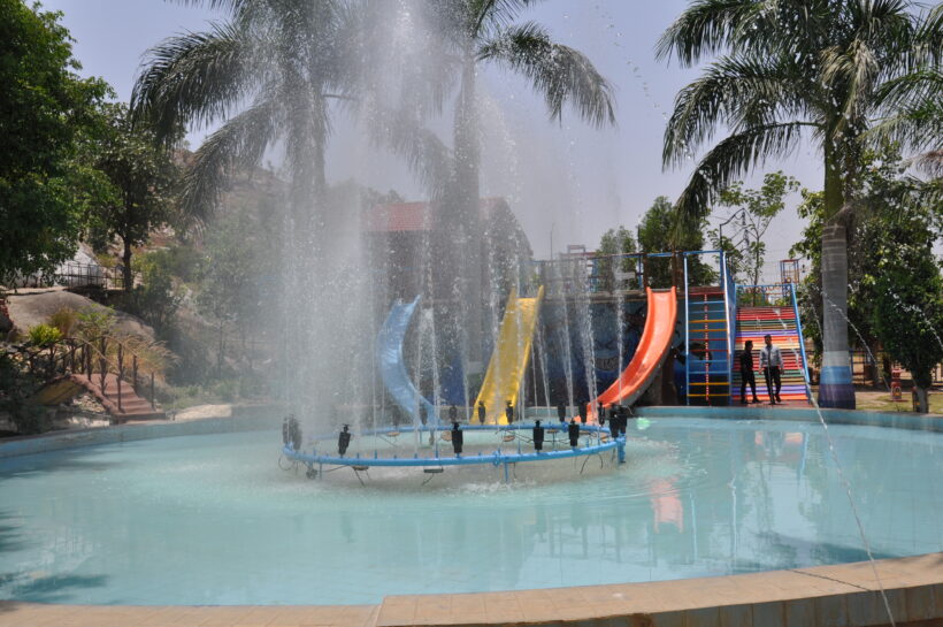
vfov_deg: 41.6
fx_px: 824
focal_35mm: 32
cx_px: 472
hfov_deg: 59.5
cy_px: 314
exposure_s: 1/350
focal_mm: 21
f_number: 9.5
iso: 200
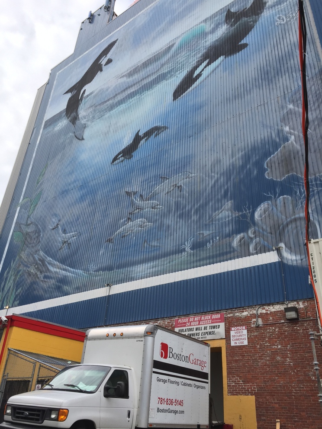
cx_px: 161
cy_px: 214
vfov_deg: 61.7
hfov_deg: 48.2
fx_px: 360
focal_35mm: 29
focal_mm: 4.15
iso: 32
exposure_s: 1/706
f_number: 2.2
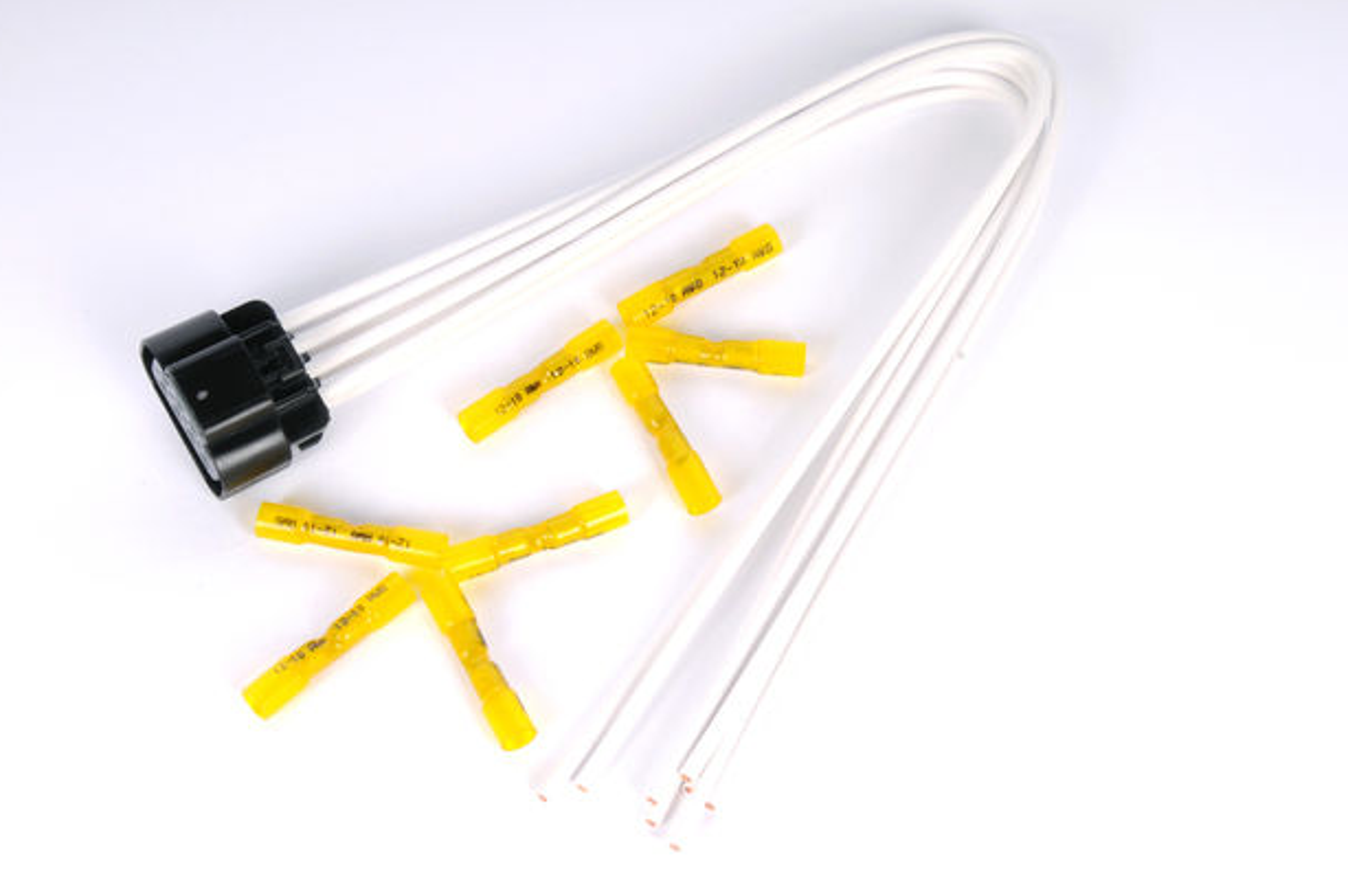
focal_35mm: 75
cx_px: 670
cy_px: 443
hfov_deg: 27.0
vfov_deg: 18.1
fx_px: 2805
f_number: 25
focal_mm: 48
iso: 320
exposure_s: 1/200
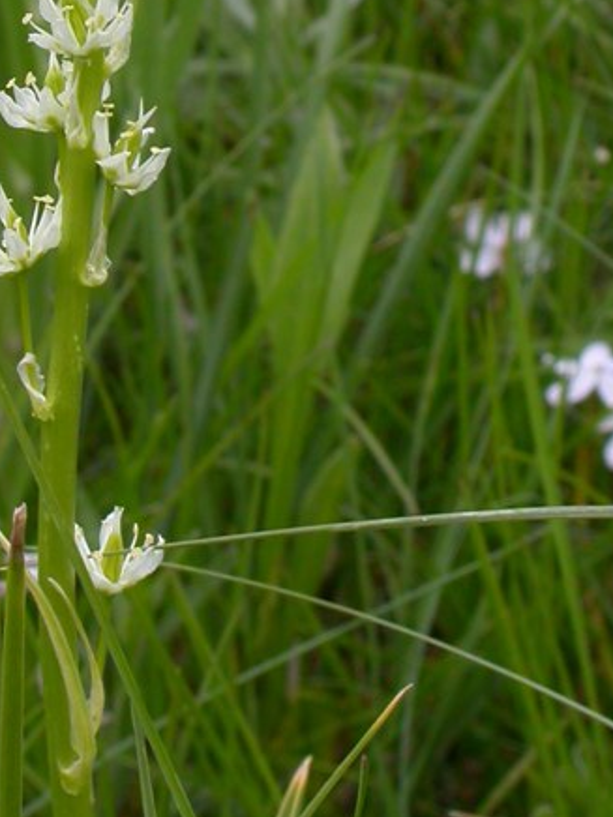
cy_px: -11
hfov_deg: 8.1
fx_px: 4321
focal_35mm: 183
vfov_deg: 10.7
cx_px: 103
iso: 100
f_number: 6.3
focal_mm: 16.2
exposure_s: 1/96.2
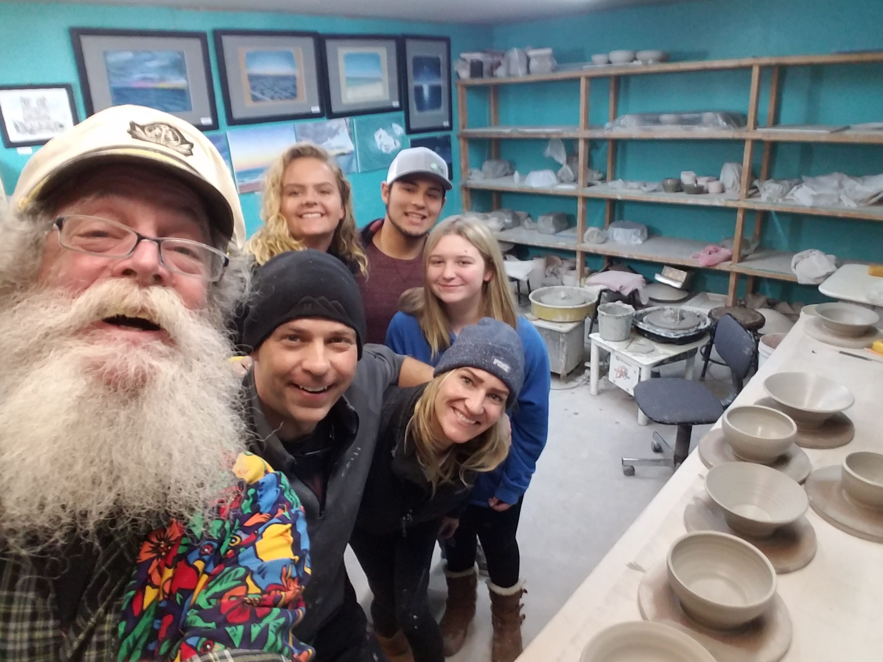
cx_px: 442
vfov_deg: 63.4
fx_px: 536
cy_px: 331
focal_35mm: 21
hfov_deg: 79.0
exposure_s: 1/24
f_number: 1.7
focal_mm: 2.1
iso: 160
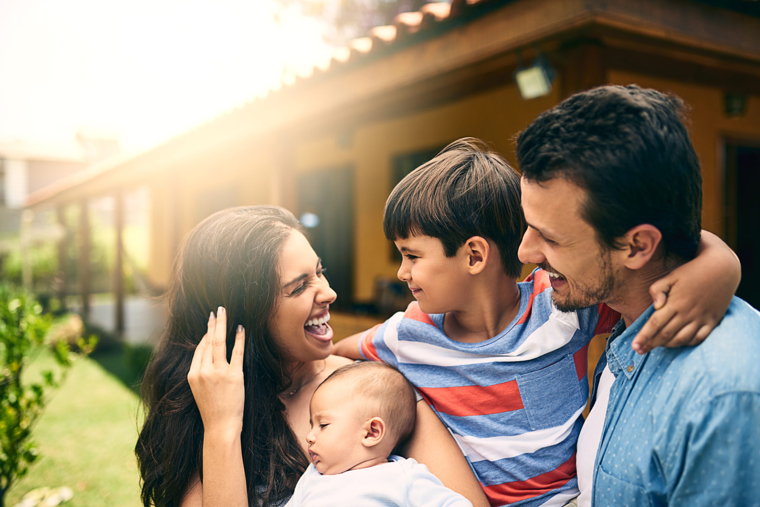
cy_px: 254
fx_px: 739
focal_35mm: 35
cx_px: 380
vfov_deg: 37.9
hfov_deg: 54.4
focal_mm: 35
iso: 200
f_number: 2
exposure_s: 1/2500
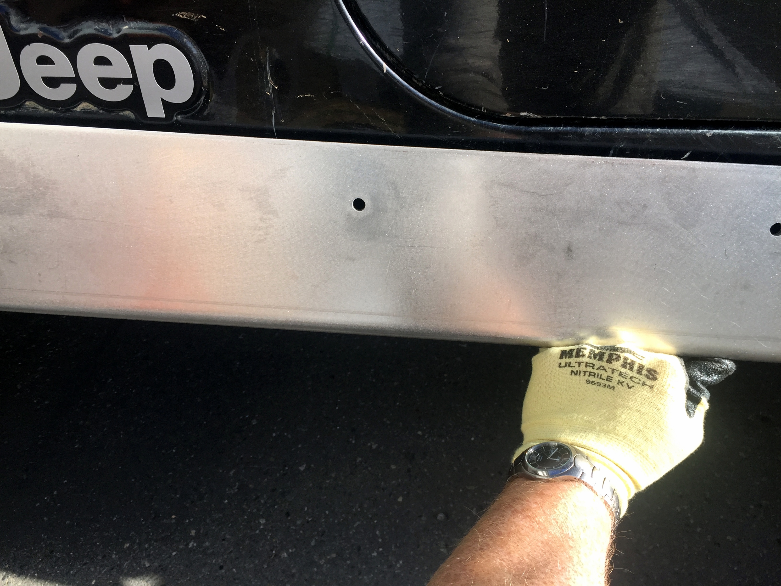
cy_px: 293
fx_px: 654
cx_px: 390
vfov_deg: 48.2
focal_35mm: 29
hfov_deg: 61.7
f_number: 2.2
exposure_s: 1/590
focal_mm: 4.15
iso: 32
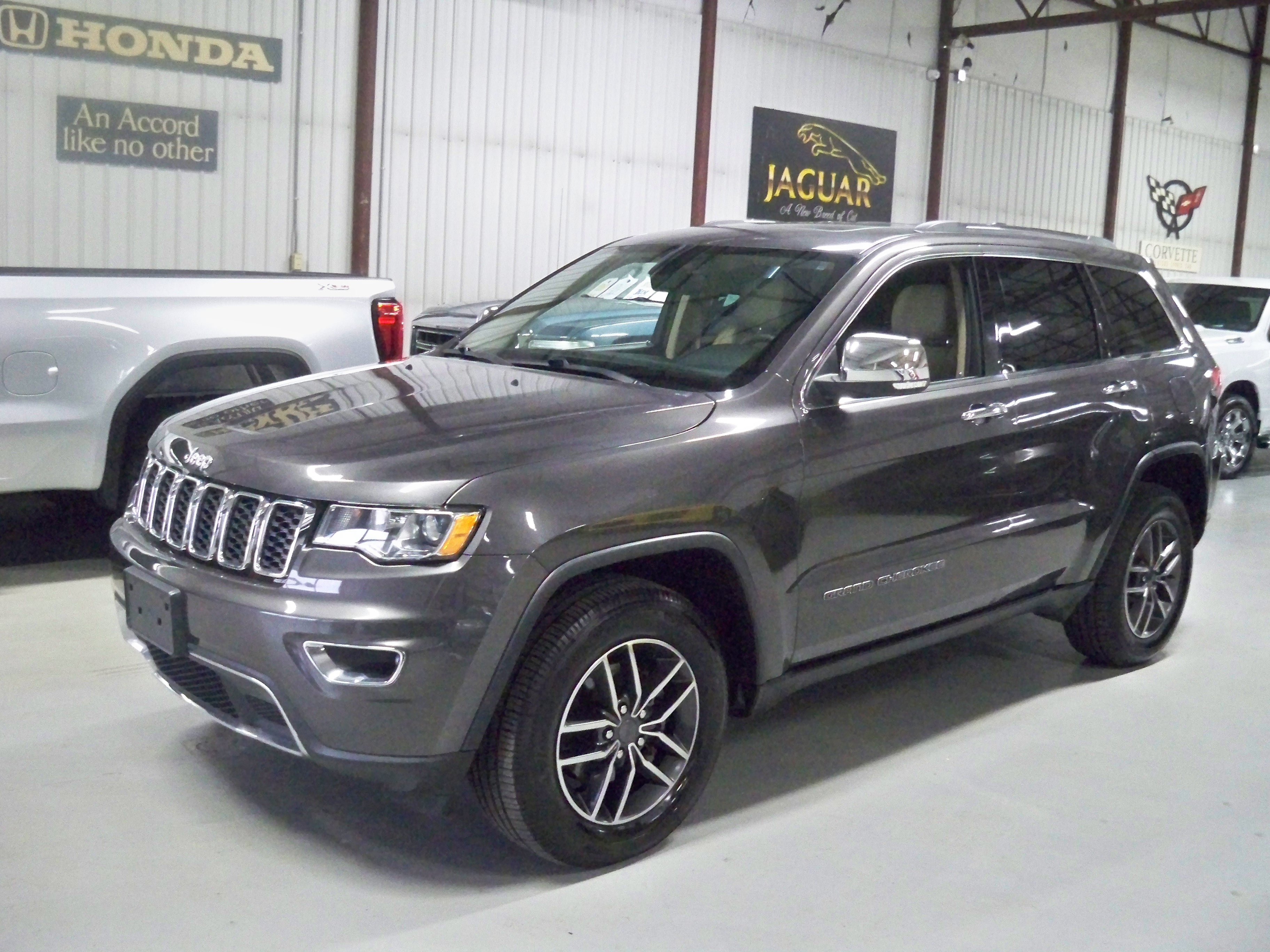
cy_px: 476
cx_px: 635
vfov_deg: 40.7
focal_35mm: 35
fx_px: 1284
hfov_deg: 52.6
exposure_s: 1/60
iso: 1250
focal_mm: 6.3
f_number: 3.1
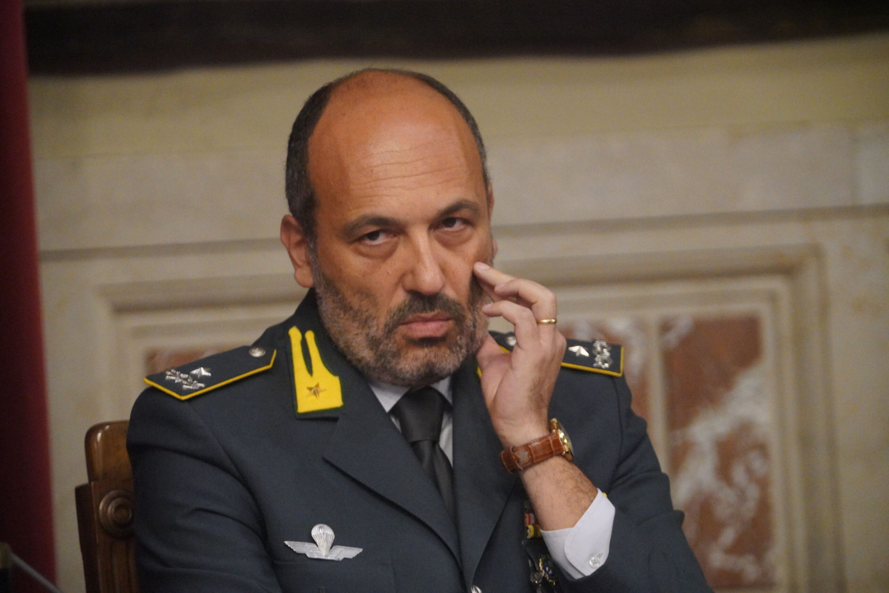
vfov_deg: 3.5
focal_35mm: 396
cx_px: 444
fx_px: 9781
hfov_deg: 5.2
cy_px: 296
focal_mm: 396
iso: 16000
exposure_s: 1/125
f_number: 5.6
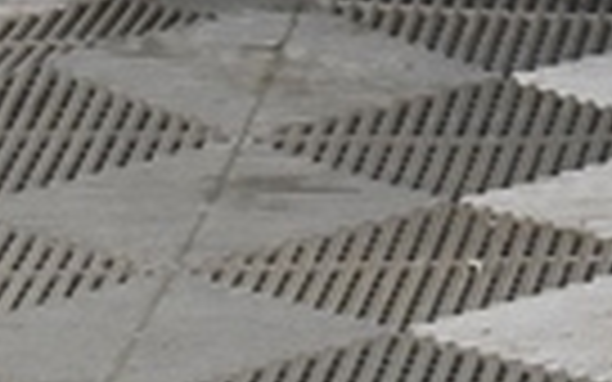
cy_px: -1049
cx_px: 1886
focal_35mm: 436
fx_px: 7272
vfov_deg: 2.9
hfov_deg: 4.6
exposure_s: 1/250
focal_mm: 38
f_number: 9
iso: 1600
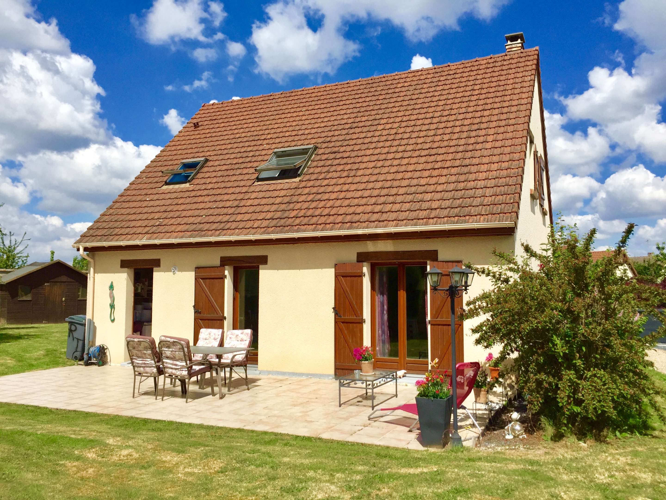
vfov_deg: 48.2
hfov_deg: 61.7
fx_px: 558
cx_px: 333
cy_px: 250
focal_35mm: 29
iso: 32
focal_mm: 4.15
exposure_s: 1/3968
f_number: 2.2
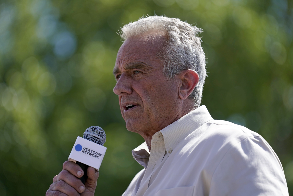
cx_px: 146
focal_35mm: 200
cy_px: 98
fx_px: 1628
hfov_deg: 10.3
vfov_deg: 6.9
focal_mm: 200
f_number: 3.2
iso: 250
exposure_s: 1/2500
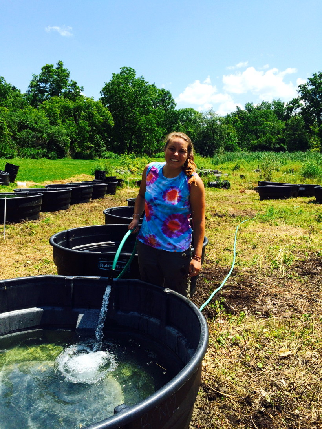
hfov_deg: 48.2
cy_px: 214
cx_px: 161
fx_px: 360
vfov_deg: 61.7
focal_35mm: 29
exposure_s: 1/1953
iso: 32
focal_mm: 4.15
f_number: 2.2
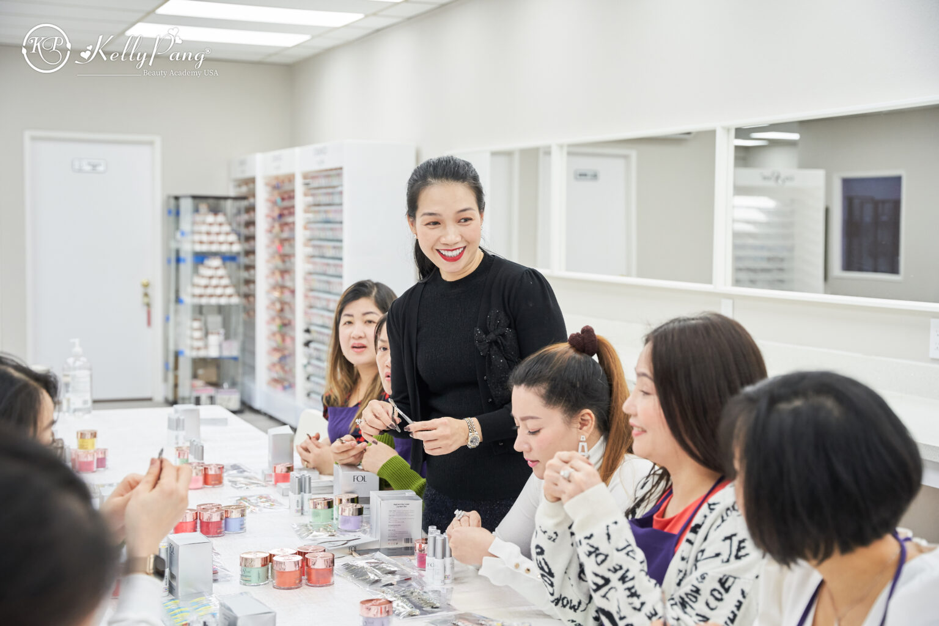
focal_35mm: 56
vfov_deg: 24.4
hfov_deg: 35.9
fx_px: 1448
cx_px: 470
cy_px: 313
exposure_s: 1/200
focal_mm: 55.5
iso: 1250
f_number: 4
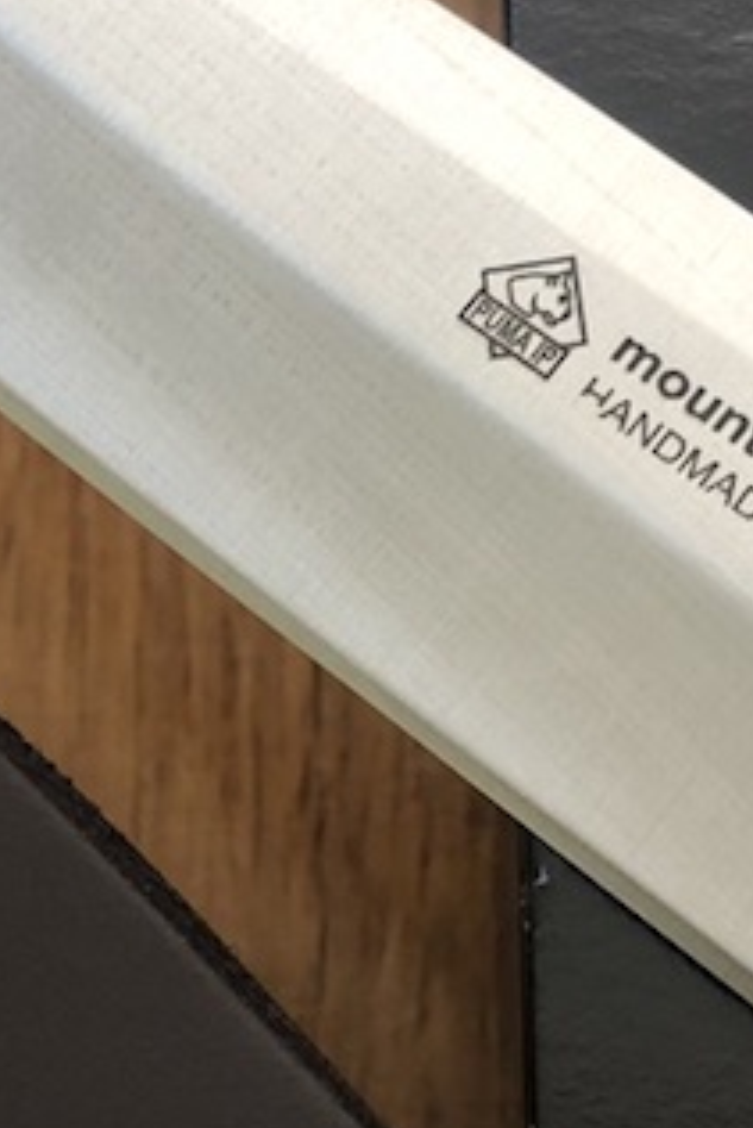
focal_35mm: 87
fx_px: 2726
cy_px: 584
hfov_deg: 15.6
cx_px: 591
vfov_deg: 23.4
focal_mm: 3.99
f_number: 1.8
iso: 40
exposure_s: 1/20
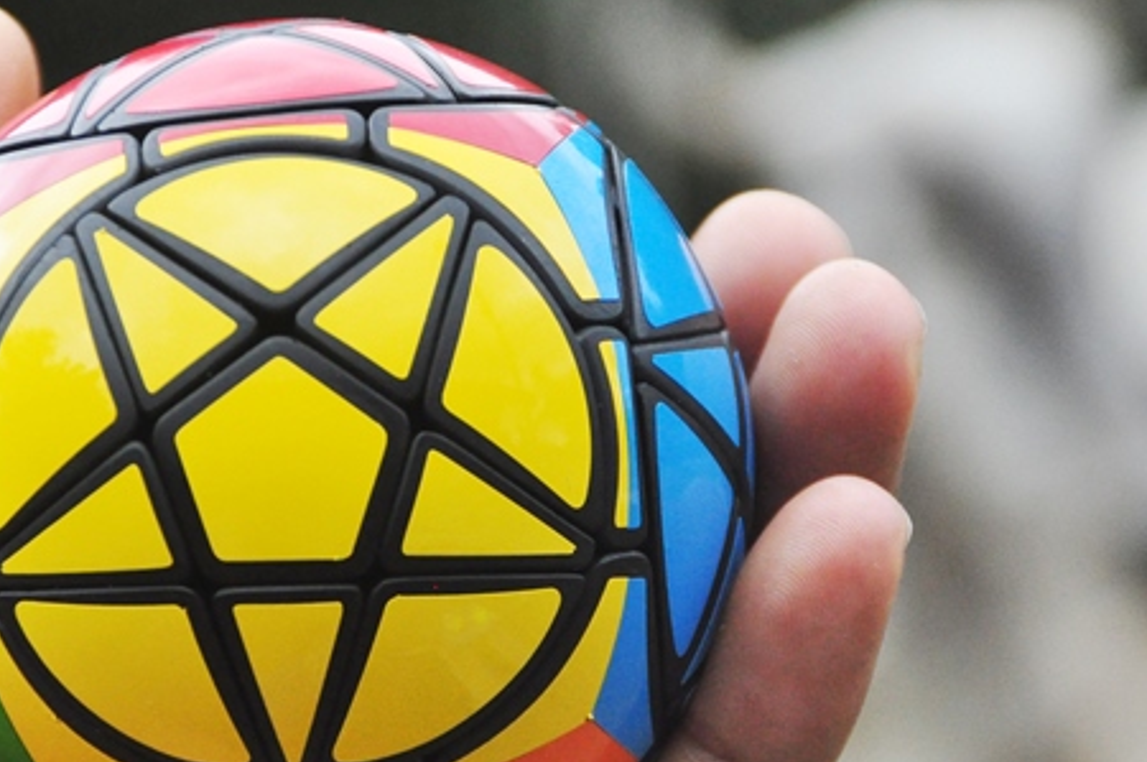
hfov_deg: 10.3
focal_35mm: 200
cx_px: 540
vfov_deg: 6.9
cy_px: 460
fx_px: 6362
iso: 1250
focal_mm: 75
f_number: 6.3
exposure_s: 1/2000
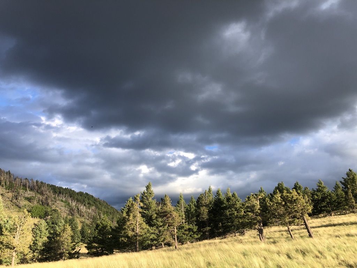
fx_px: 289
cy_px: 134
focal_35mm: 28
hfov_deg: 63.4
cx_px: 178
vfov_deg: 49.7
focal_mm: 4
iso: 20
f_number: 1.8
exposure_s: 1/623
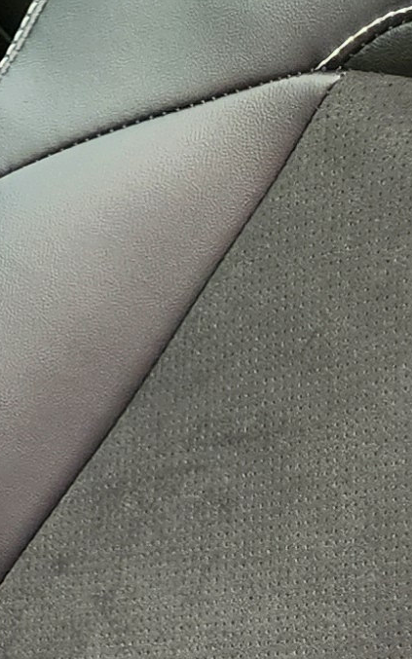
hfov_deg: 7.0
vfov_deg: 14.4
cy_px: 595
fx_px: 2588
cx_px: -1226
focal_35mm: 144
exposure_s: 1/180
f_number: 1.8
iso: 64
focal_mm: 5.4
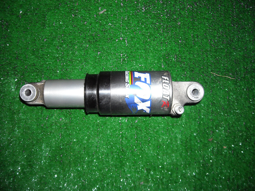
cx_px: 128
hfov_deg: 52.6
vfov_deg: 40.7
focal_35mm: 35
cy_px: 96
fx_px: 258
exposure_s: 1/60
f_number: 2.8
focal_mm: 5.7
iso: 200
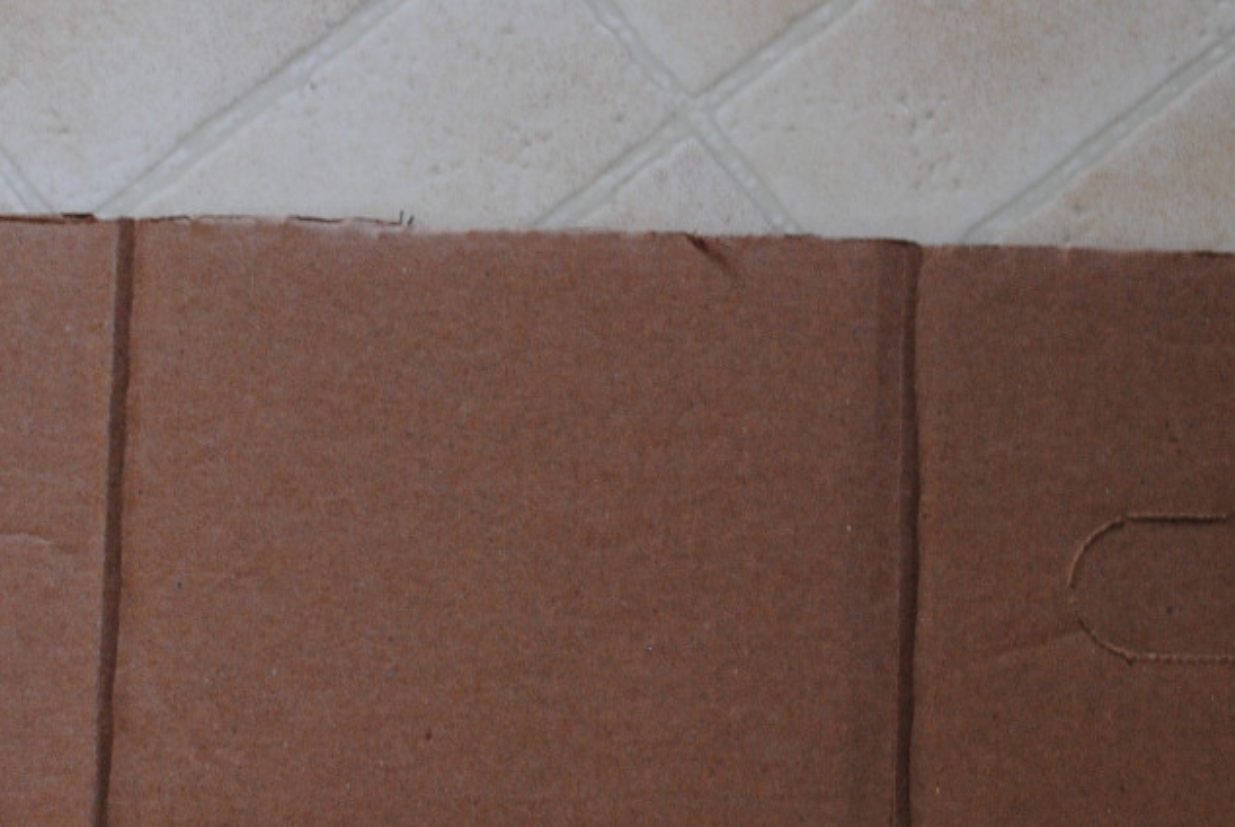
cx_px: 539
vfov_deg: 9.0
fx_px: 5256
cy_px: 538
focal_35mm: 153
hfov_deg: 13.4
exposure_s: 1/30
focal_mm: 40
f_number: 5.3
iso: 250
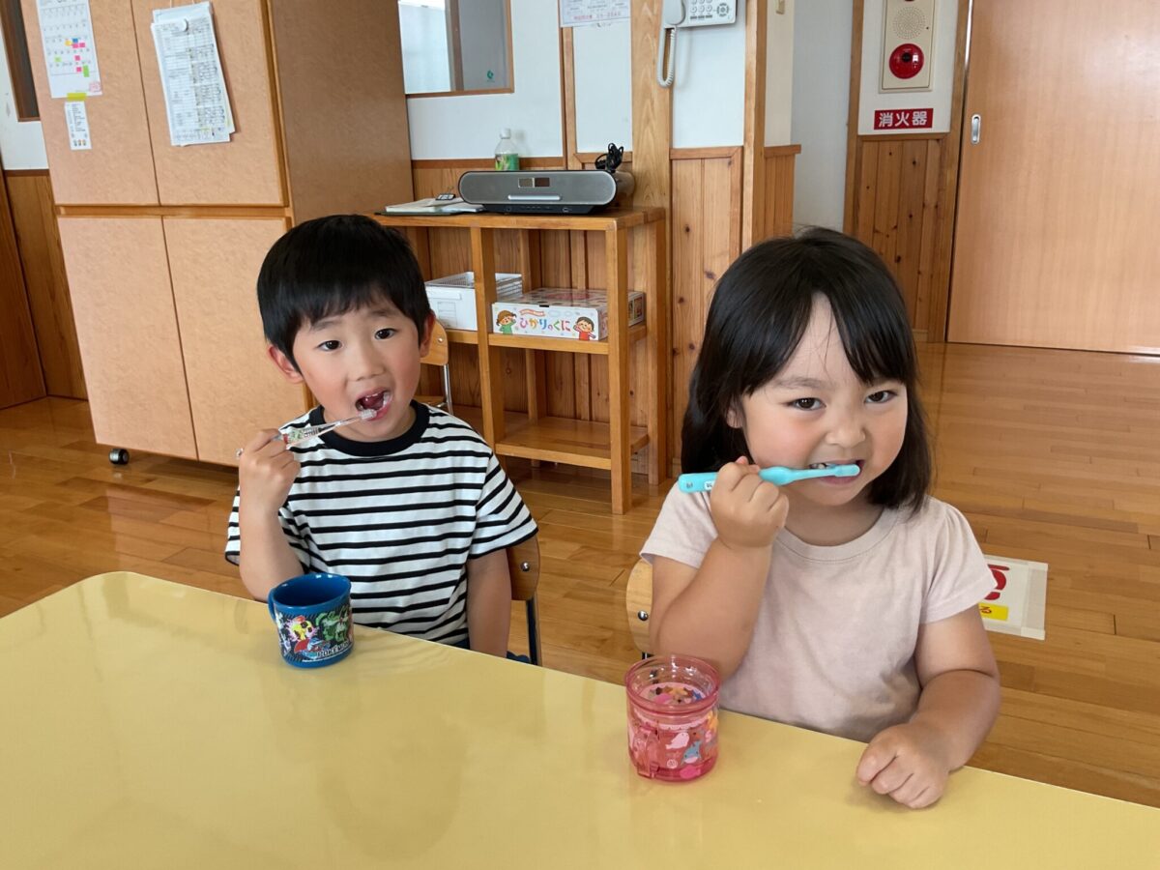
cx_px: 580
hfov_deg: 61.7
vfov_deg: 48.2
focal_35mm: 29
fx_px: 972
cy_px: 435
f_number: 1.8
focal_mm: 3
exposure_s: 1/120
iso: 64
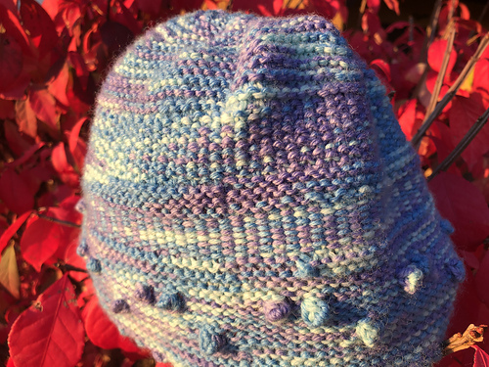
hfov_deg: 63.4
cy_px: 184
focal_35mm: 28
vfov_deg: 49.7
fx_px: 396
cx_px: 244
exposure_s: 1/248
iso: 20
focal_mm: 3.99
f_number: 1.8
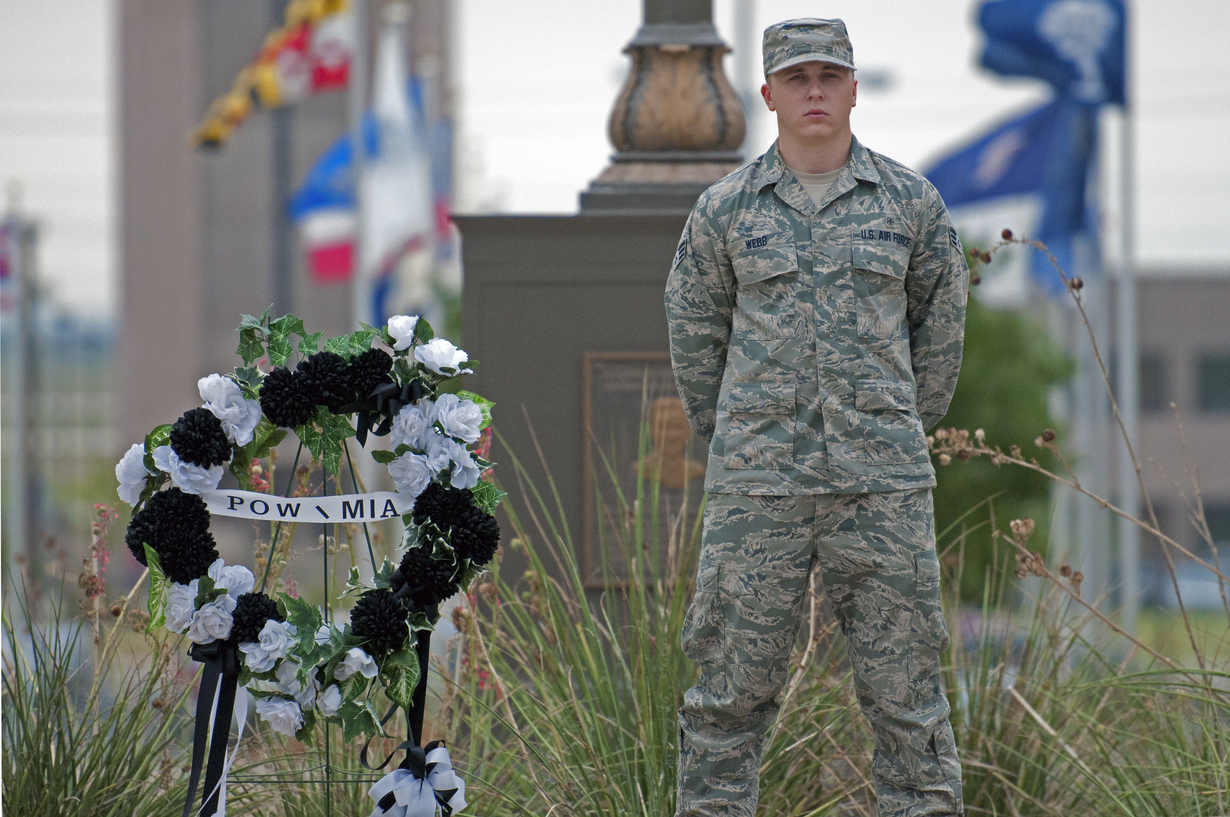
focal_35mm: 300
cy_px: 408
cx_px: 615
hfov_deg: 6.9
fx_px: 10237
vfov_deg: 4.6
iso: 1600
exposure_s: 1/6400
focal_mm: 200
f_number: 2.8
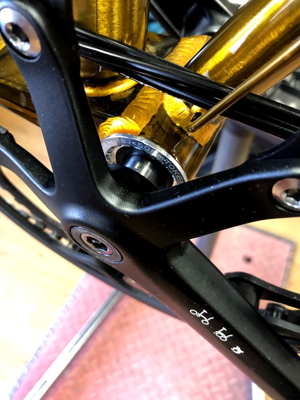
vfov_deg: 63.4
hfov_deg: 49.7
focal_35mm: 28
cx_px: 150
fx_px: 324
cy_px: 200
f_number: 1.8
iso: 80
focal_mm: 4
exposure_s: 1/17
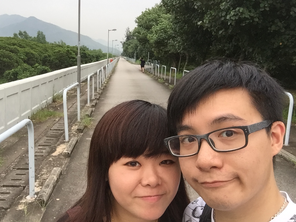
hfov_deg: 50.0
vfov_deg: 38.7
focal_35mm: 37
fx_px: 316
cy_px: 117
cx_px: 129
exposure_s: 1/100
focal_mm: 2.65
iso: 40
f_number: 2.2
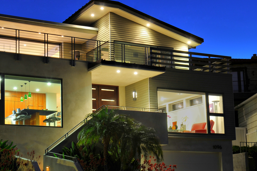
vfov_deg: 18.9
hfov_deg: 28.1
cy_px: 85
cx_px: 113
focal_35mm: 72
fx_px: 513
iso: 200
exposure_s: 10
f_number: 10
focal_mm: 30
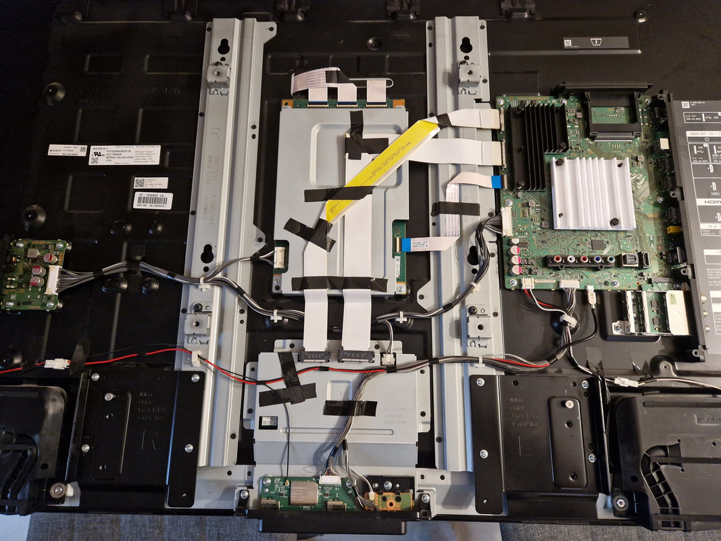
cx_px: 360
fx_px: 479
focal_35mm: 23
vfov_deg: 58.9
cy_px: 270
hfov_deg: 73.9
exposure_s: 1/50
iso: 800
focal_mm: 5.4
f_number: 1.8
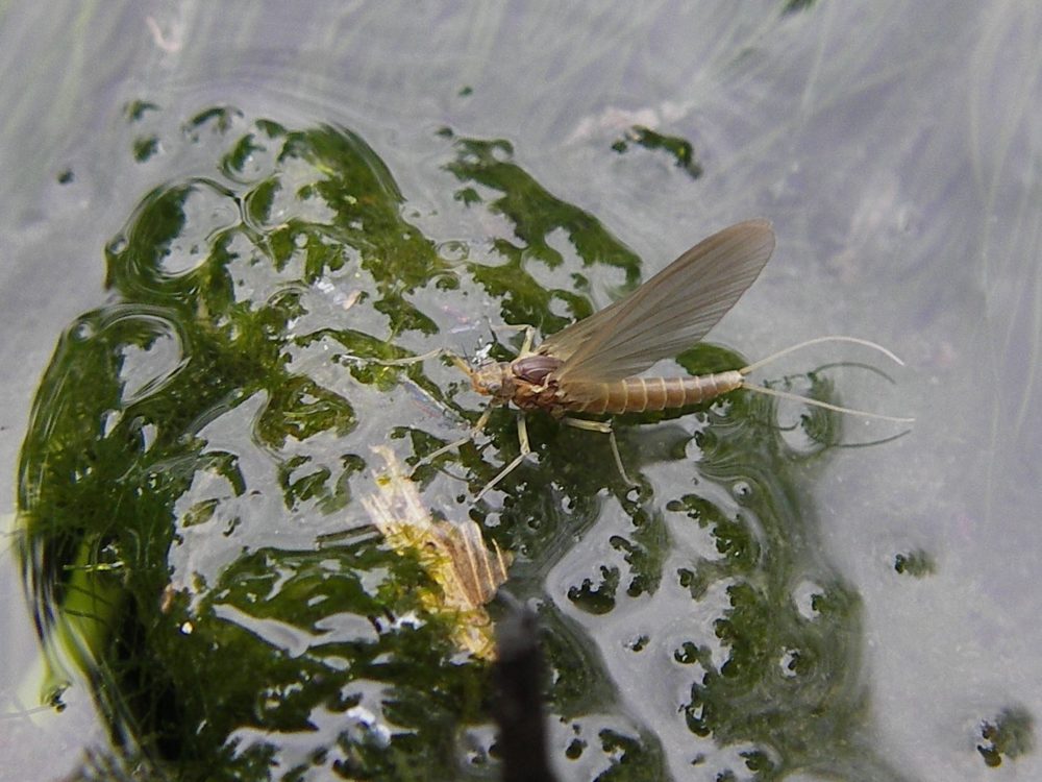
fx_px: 1144
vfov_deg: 37.7
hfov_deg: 49.0
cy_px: 391
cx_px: 521
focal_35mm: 38
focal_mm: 6.3
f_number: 3.3
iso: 50
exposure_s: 1/30
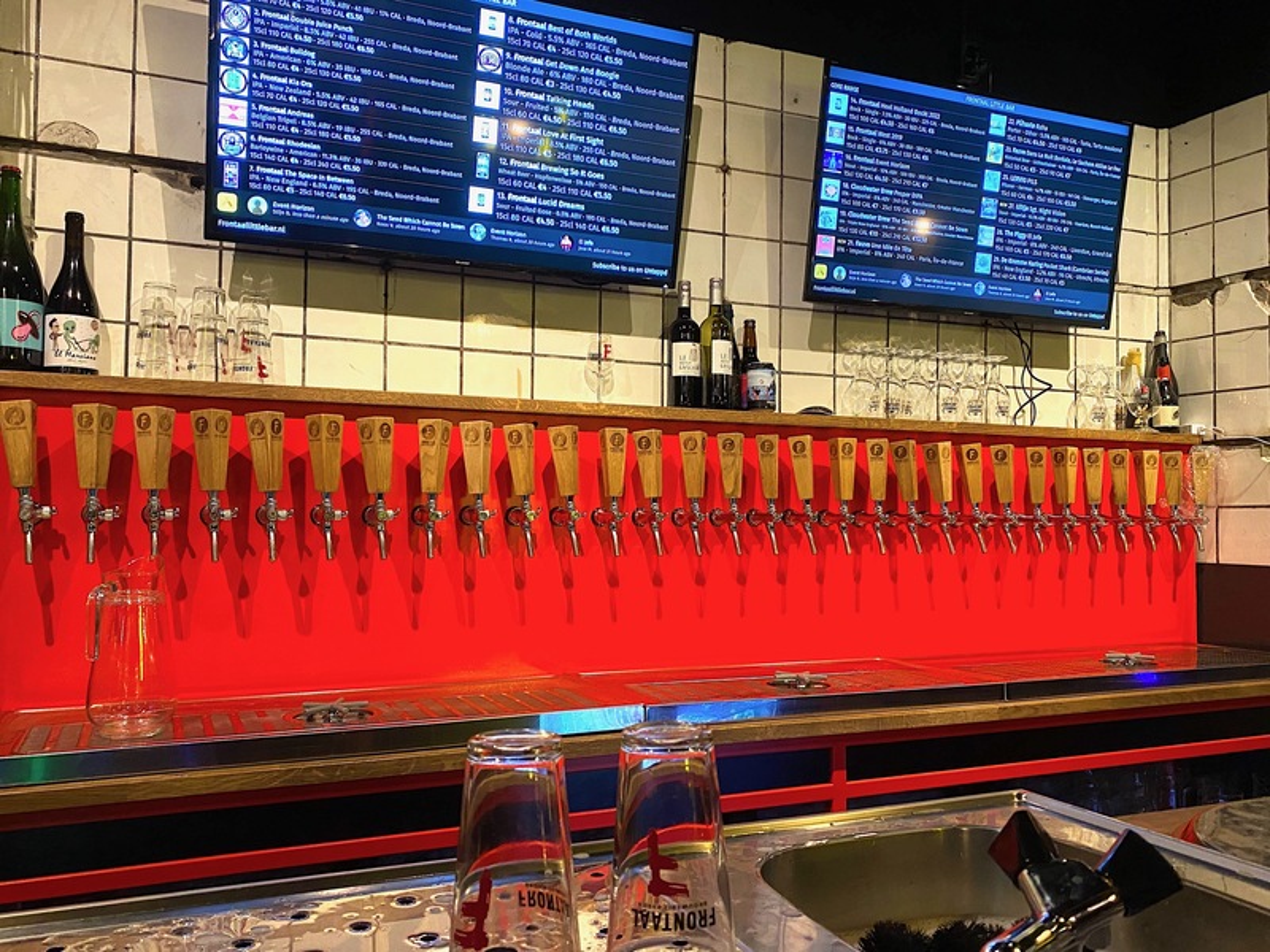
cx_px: 635
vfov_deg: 53.1
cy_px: 476
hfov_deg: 67.3
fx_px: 954
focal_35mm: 26
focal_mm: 4.25
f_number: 1.8
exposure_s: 1/33
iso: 400
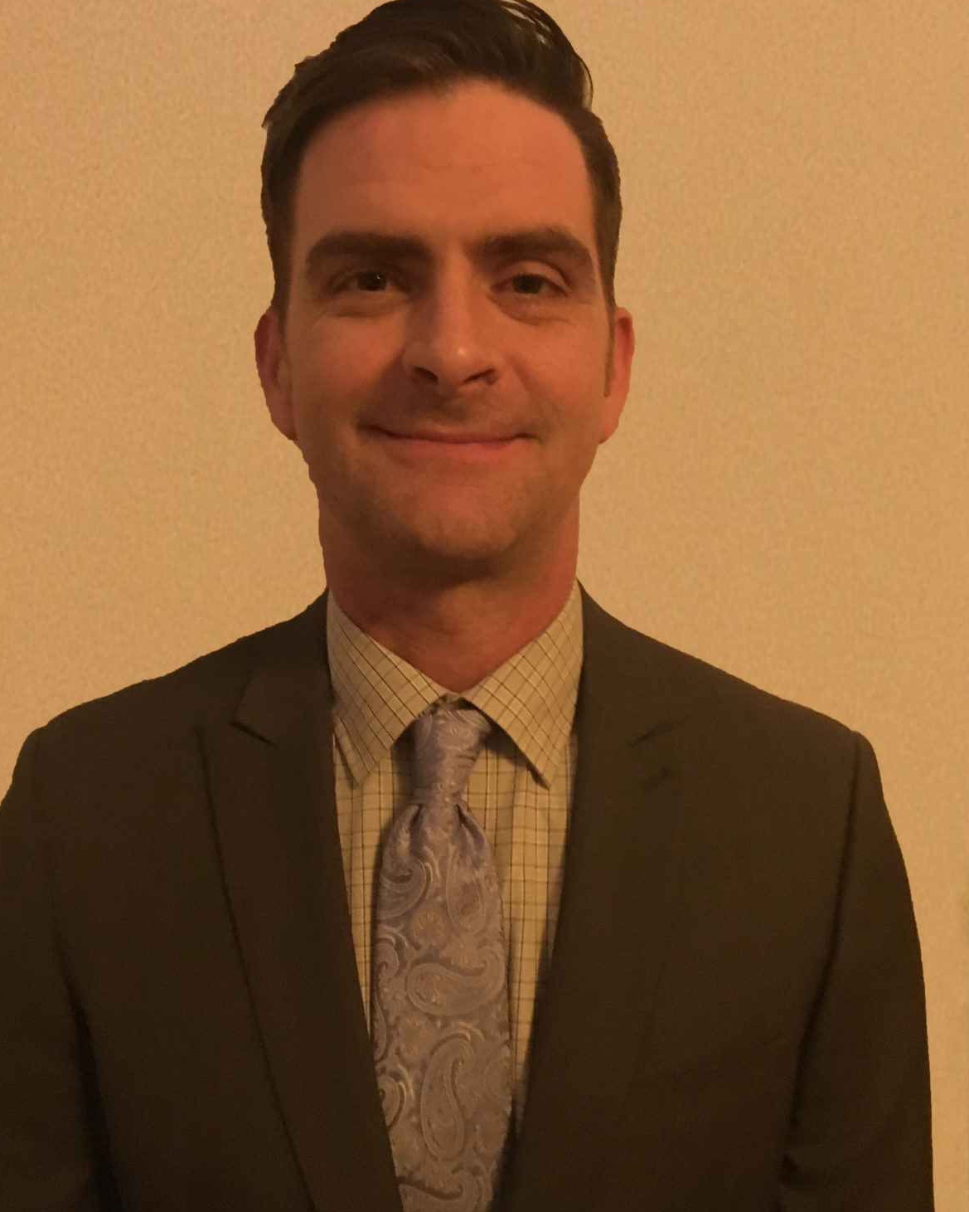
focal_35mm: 31
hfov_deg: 47.1
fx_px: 1111
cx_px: 479
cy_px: 604
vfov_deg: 57.2
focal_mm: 4.15
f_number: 2.2
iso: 800
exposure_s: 1/15
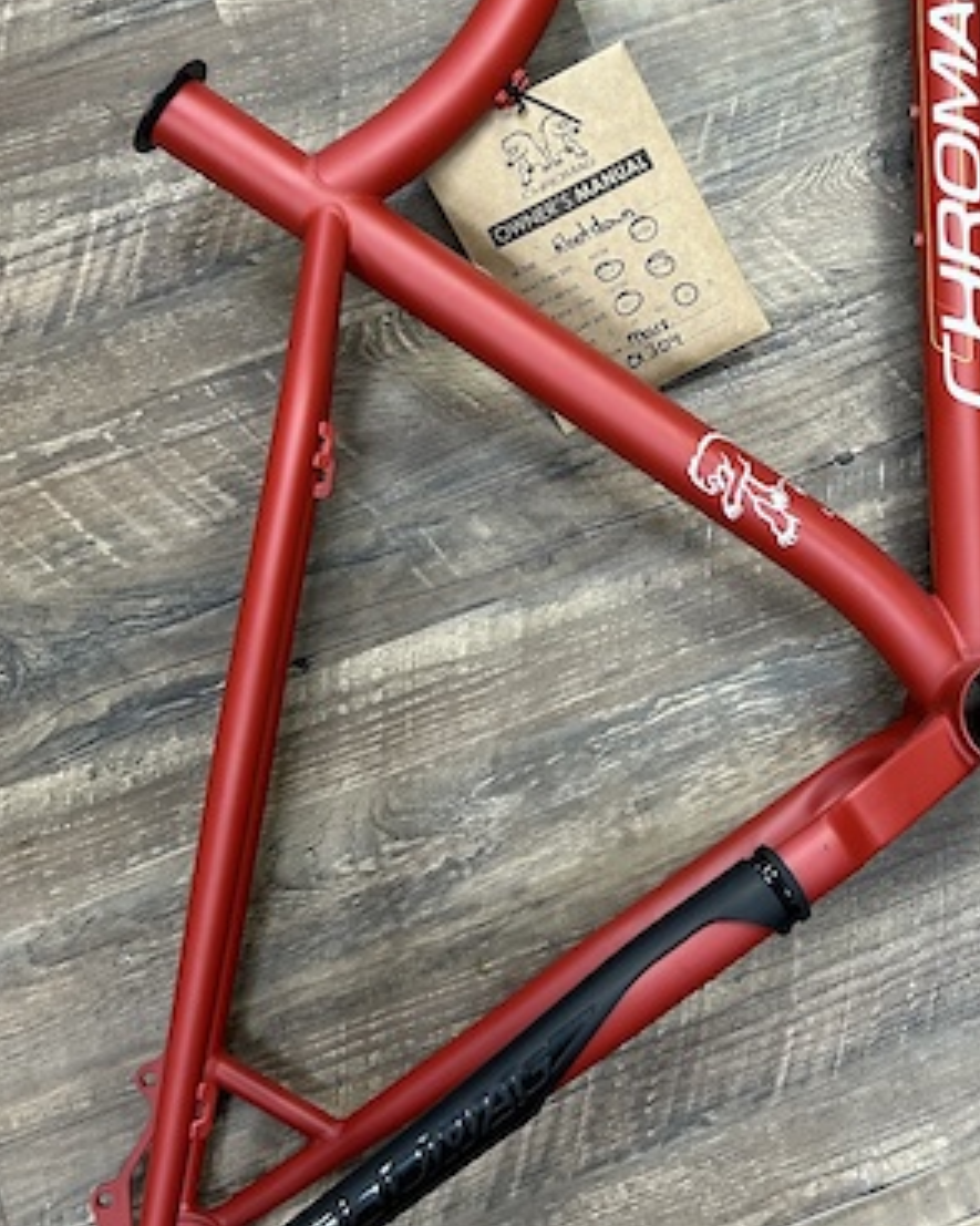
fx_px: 1995
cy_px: 269
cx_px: 638
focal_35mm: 55
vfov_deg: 33.3
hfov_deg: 27.5
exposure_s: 1/60
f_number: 1.5
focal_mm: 5.7
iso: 100
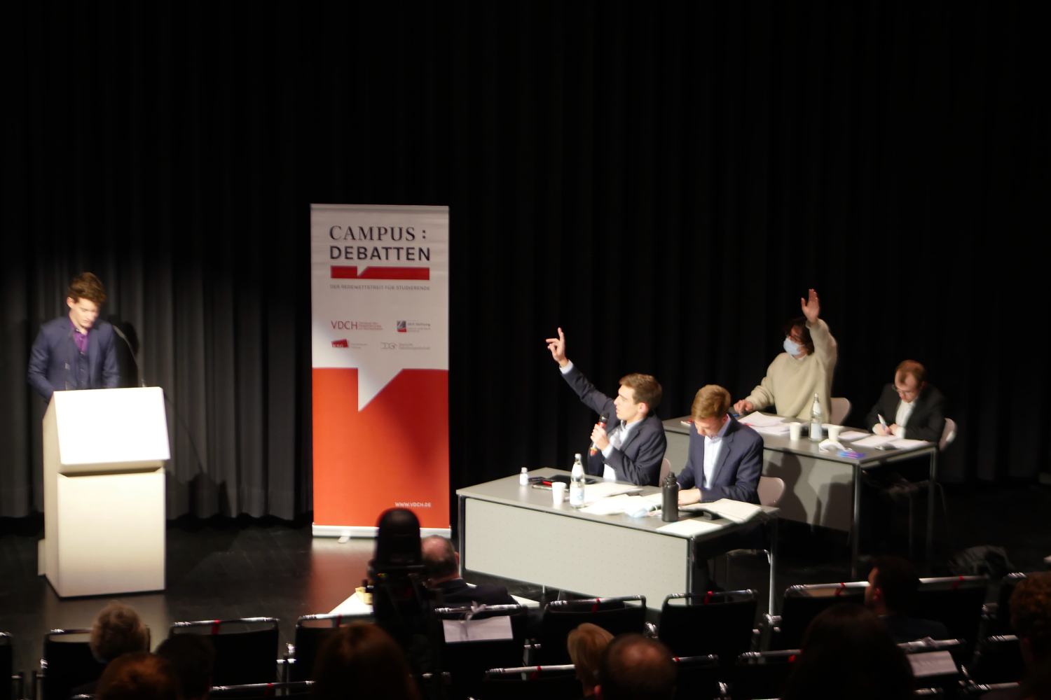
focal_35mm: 89
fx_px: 2598
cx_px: 526
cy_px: 350
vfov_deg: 15.4
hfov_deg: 22.9
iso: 640
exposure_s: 1/125
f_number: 1.7
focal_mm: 43
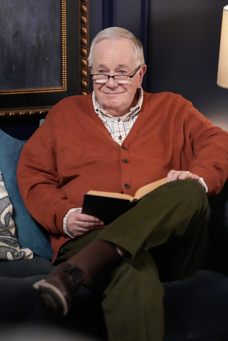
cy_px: 170
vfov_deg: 13.1
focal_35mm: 157
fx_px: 1491
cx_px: 114
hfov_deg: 8.7
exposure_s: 1/125
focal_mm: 157
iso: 12800
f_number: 3.5
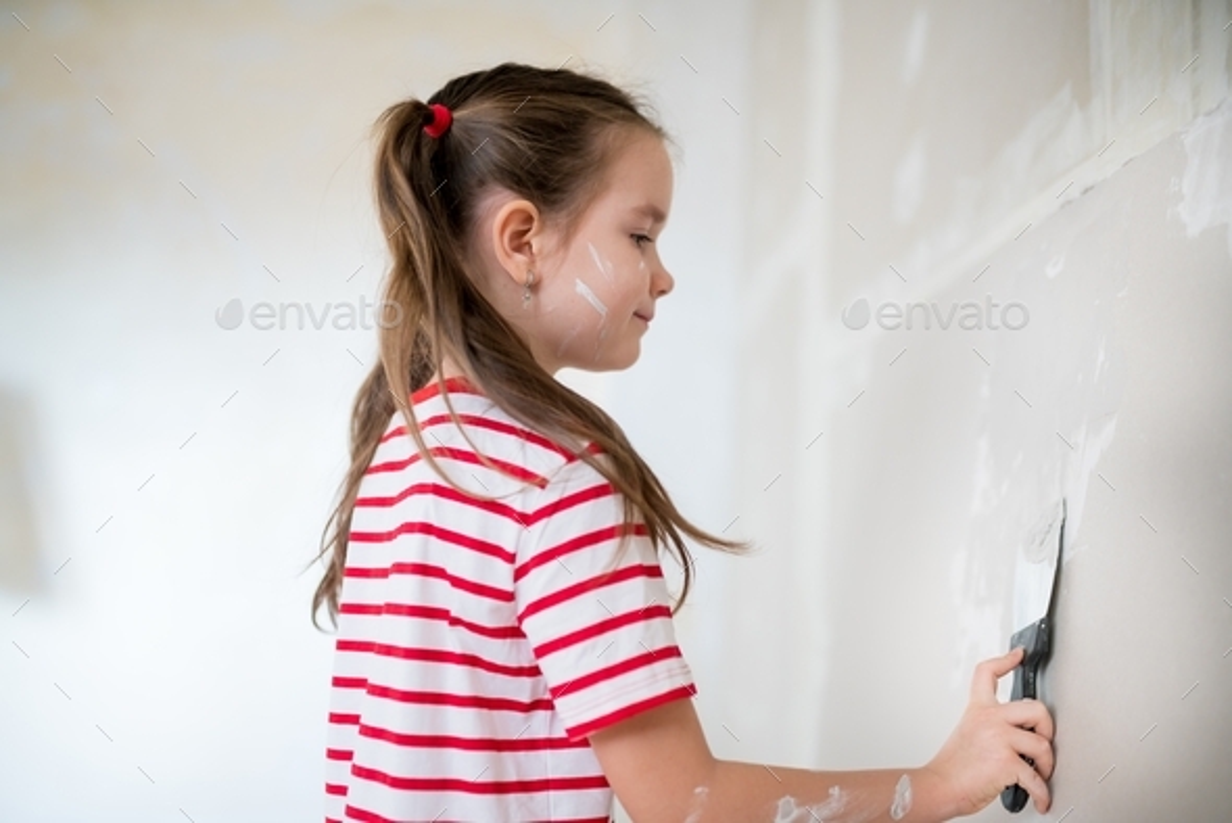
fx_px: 1198
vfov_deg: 37.9
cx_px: 616
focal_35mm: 35
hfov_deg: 54.4
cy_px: 412
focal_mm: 35
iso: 800
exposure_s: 1/80
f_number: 1.6
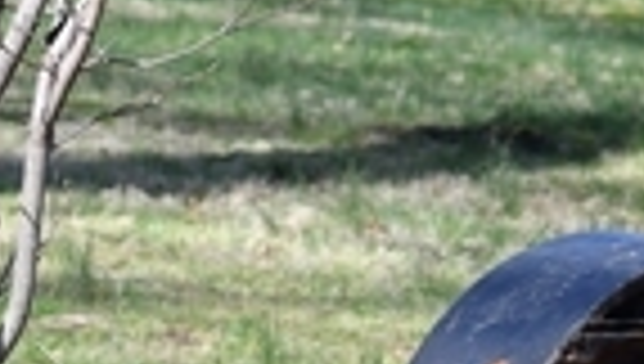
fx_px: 14953
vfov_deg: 1.4
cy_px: 209
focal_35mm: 874
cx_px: 347
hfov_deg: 2.5
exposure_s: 1/400
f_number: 10
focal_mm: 135
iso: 400
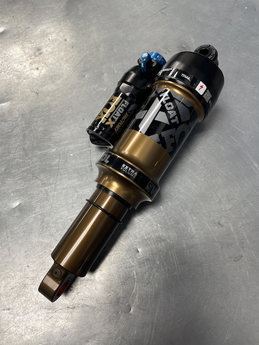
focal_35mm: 26
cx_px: 130
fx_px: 259
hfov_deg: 53.1
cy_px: 172
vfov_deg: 67.3
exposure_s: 1/120
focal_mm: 4.2
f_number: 1.6
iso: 40
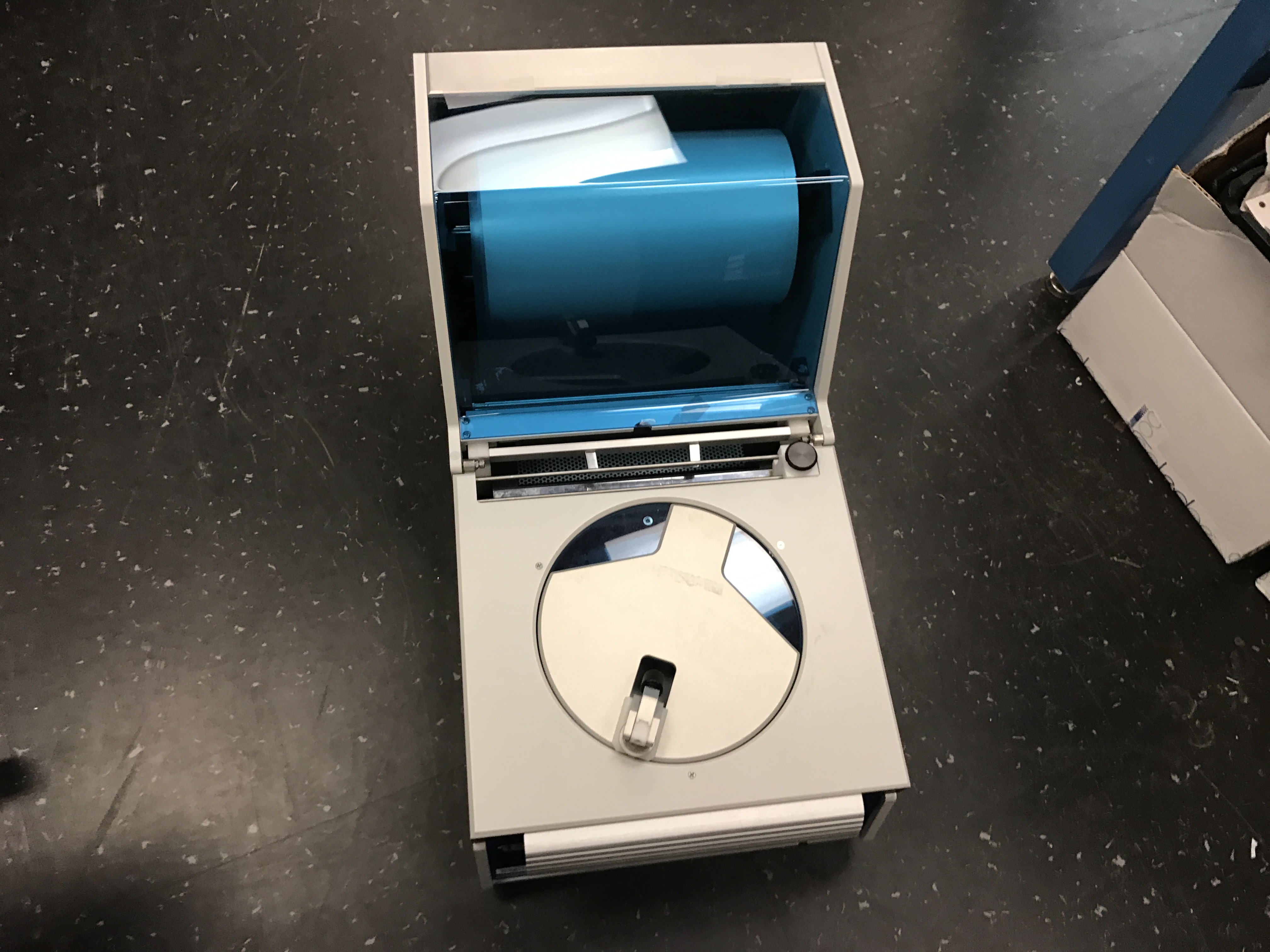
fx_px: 1027
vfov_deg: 49.7
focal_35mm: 28
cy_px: 476
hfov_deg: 63.4
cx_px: 635
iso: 40
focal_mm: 3.99
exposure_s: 1/15
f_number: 1.8
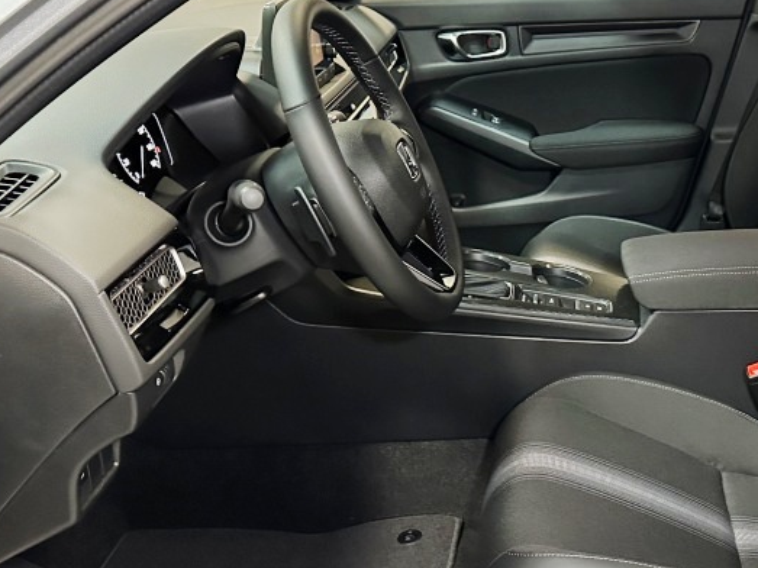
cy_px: 271
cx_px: 561
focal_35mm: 47
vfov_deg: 30.9
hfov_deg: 39.4
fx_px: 1029
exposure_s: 1/40
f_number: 1.78
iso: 800
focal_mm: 6.86
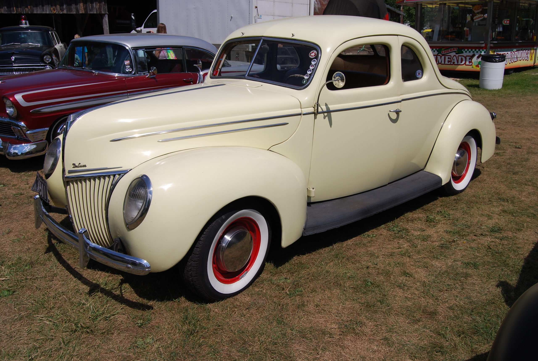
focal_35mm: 33
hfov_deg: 57.1
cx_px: 269
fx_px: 494
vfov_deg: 40.1
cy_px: 180
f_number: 10
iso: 100
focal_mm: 22
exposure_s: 1/400
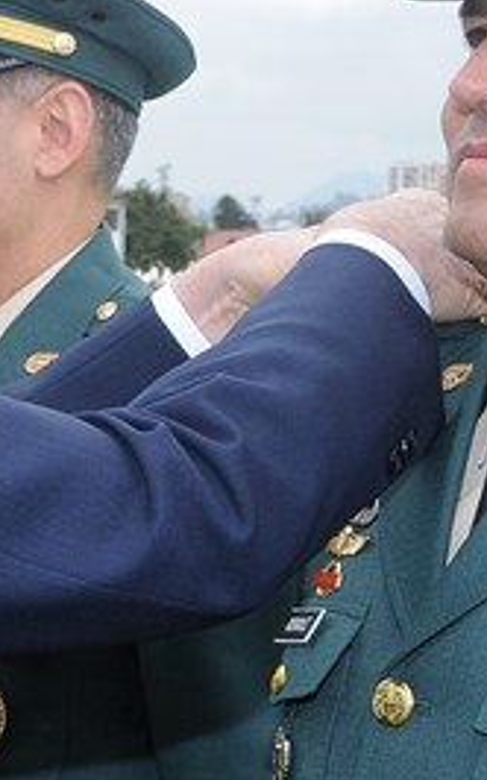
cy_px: 391
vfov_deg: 14.2
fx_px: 3125
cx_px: -32
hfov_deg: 8.8
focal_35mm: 147
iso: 250
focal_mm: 32
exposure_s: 1/160
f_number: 10
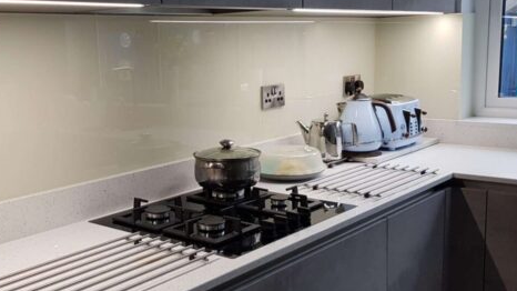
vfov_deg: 26.5
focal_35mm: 45
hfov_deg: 45.1
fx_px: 617
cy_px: 158
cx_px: 199
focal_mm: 4.2
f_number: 1.7
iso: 100
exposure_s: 1/60
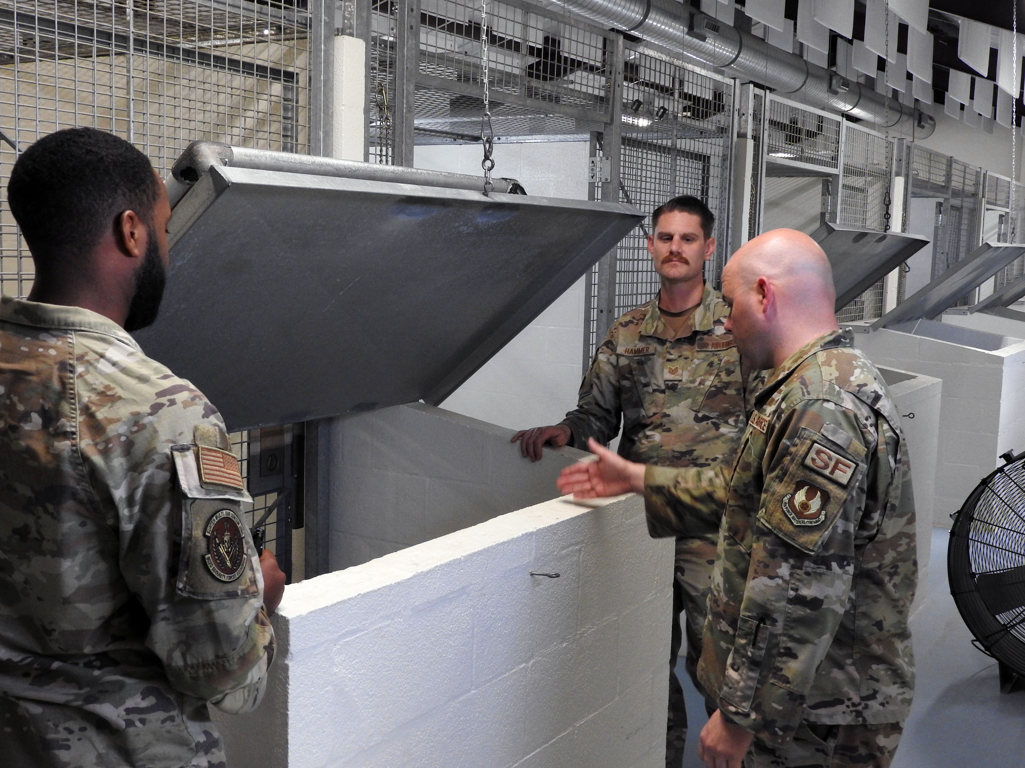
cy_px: 384
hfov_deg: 46.8
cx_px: 512
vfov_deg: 36.0
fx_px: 1184
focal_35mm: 40
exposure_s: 1/25
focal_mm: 7.2
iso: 400
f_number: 3.8
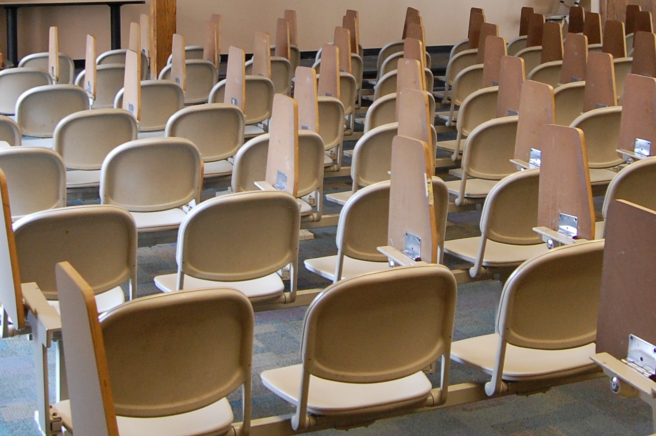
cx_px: 340
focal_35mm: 62
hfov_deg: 32.4
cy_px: 11
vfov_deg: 21.2
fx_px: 1129
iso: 800
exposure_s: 1/13
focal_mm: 18
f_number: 6.3
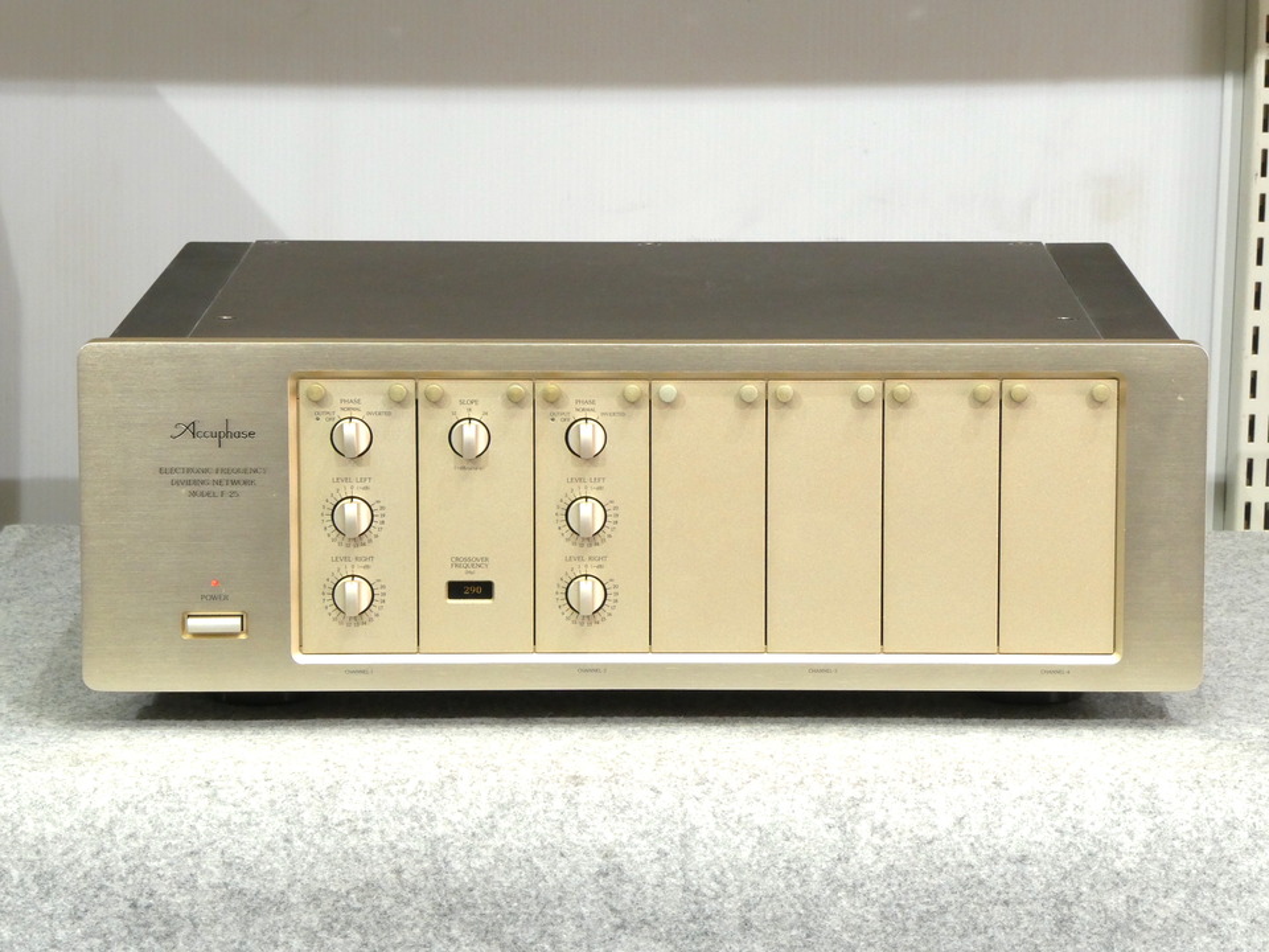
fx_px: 4546
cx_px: 634
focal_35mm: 124
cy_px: 476
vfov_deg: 12.0
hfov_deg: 15.9
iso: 400
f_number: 7.1
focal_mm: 22.3
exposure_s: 1/6
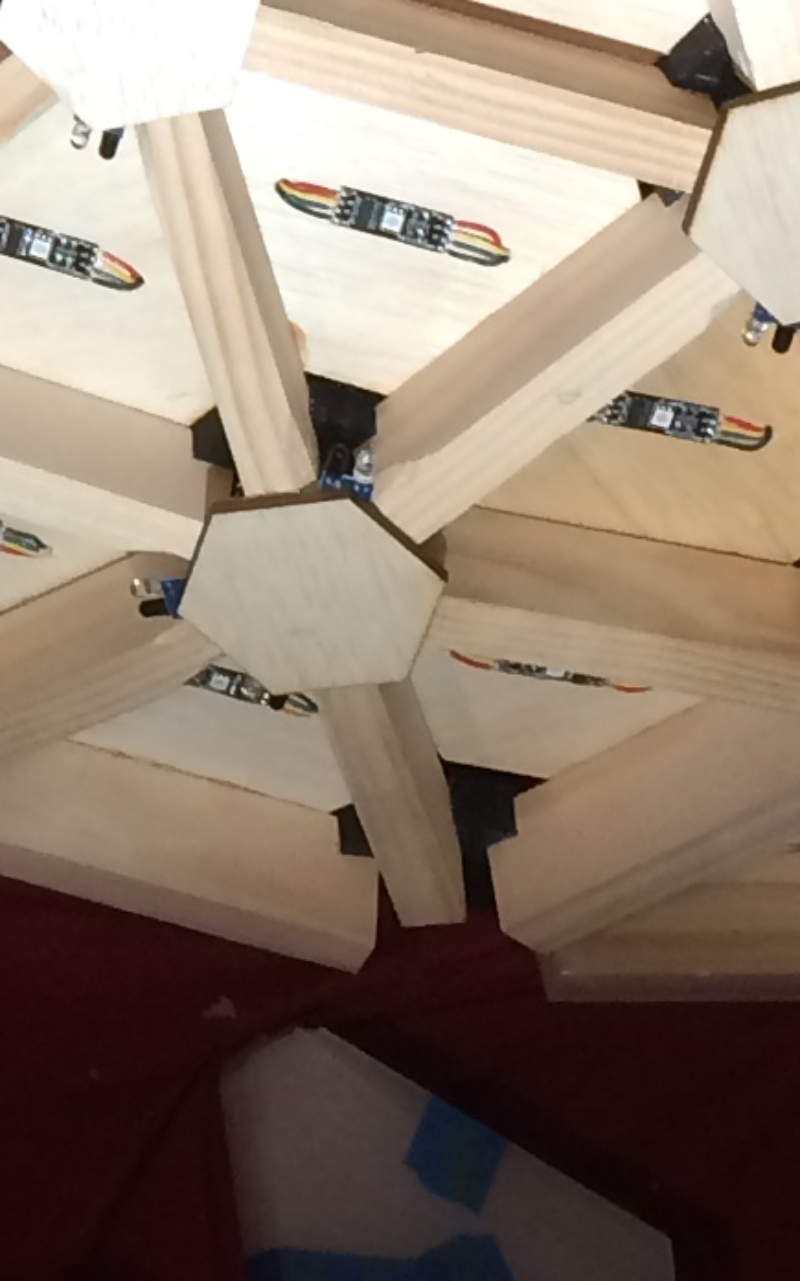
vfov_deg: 13.4
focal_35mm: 144
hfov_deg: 8.6
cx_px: -842
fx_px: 5029
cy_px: -801
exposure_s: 1/30
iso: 100
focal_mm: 4.15
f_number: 2.2
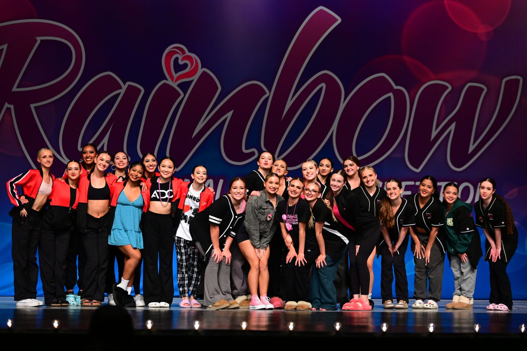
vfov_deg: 11.4
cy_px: 176
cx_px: 264
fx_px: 1757
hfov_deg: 17.1
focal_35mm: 120
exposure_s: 1/1000
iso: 3200
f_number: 2.8
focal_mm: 120
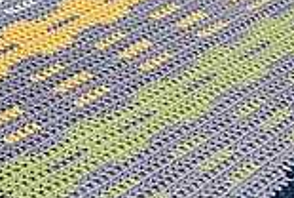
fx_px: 1186
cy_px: 93
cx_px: 340
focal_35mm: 145
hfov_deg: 13.8
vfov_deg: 9.5
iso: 500
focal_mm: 45
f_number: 5.6
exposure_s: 1/125
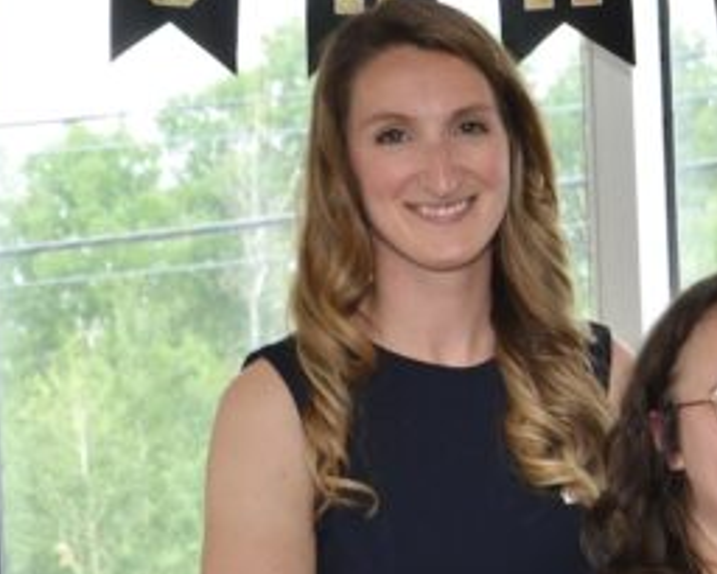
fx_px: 3821
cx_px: 1314
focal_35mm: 180
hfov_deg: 10.1
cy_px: 473
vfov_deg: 8.6
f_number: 5.6
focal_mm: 32
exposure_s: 1/100
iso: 320
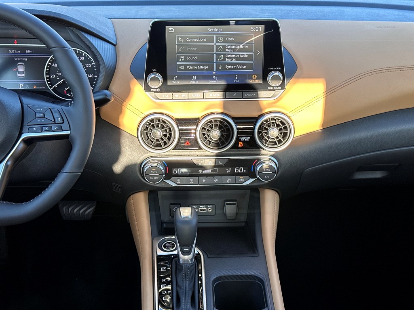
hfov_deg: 39.7
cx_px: 207
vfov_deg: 30.3
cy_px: 155
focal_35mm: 48
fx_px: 574
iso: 40
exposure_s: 1/124
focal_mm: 6.86
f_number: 1.78
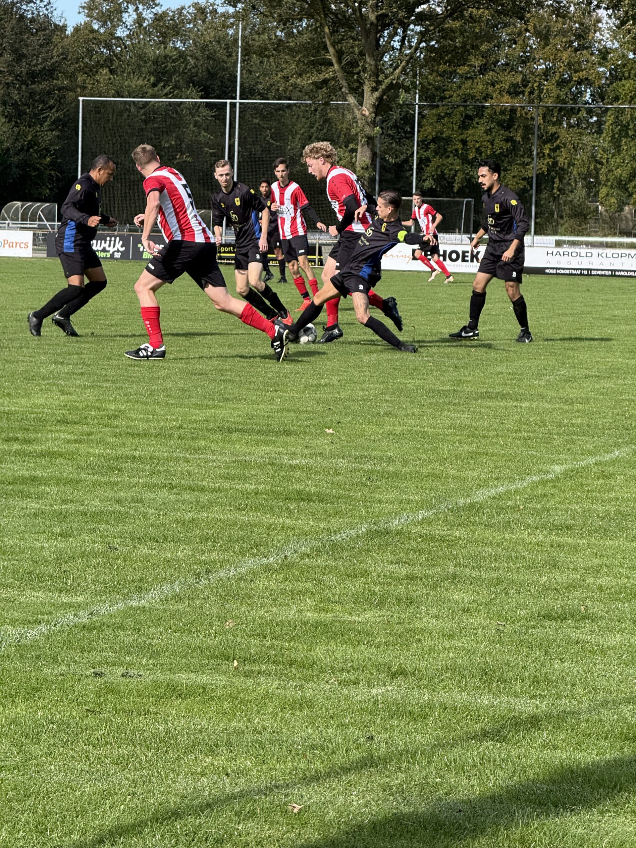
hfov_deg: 12.3
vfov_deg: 16.4
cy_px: 424
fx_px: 2940
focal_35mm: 120
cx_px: 318
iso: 50
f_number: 2.8
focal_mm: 15.66
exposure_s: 1/736
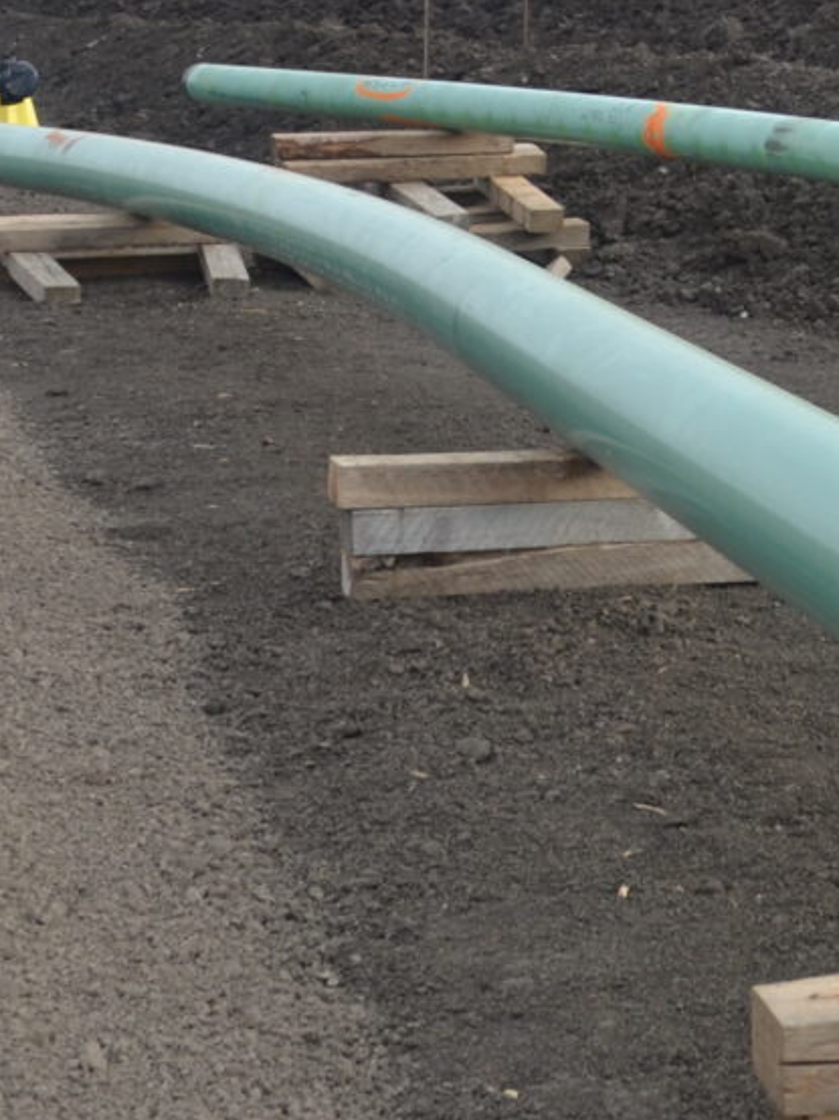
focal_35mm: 96
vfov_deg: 19.5
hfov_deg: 14.8
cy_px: -147
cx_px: 1051
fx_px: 3105
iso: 100
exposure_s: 1/160
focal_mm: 18
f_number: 6.3
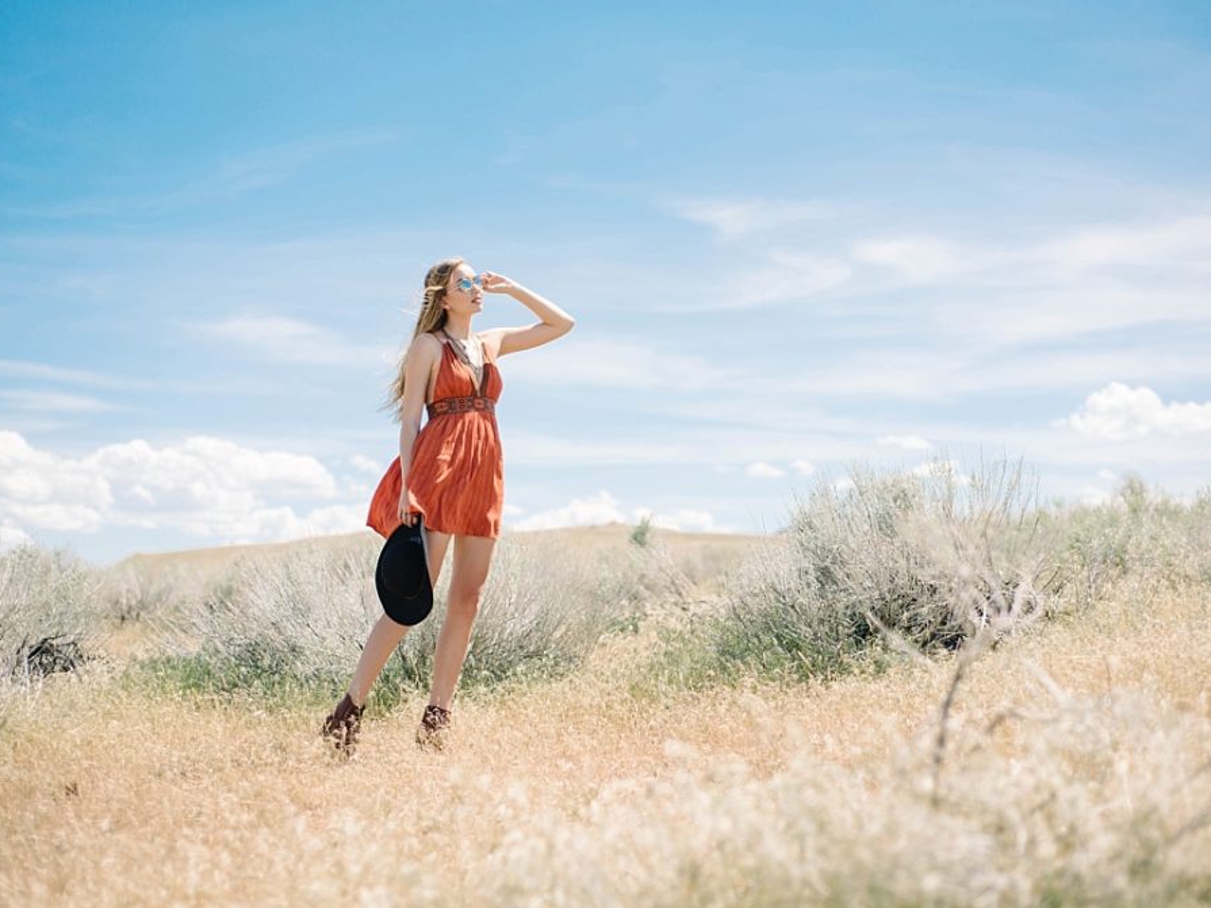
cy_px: 447
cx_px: 636
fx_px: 1924
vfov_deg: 26.6
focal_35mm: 55
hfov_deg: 34.9
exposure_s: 1/3200
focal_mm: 50
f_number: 2.2
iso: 100
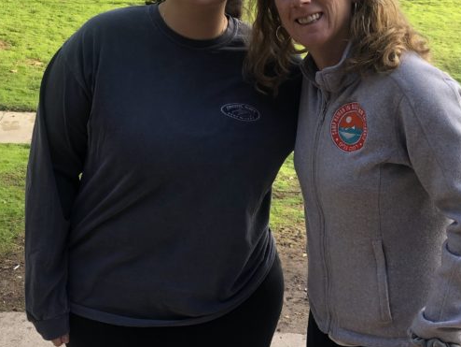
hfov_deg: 33.2
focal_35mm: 58
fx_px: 773
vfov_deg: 25.2
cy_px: 148
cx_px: 234
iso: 20
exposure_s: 1/167
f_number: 1.8
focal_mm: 4
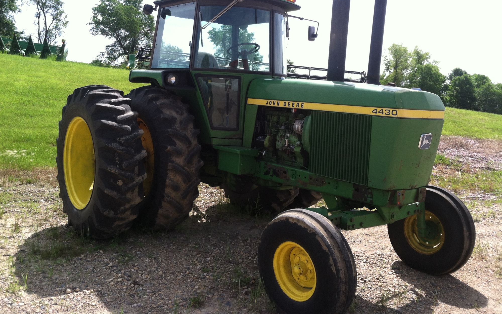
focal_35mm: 38
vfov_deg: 33.5
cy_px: 125
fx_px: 520
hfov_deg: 51.5
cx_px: 249
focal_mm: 3.85
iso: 80
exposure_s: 1/652
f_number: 2.8
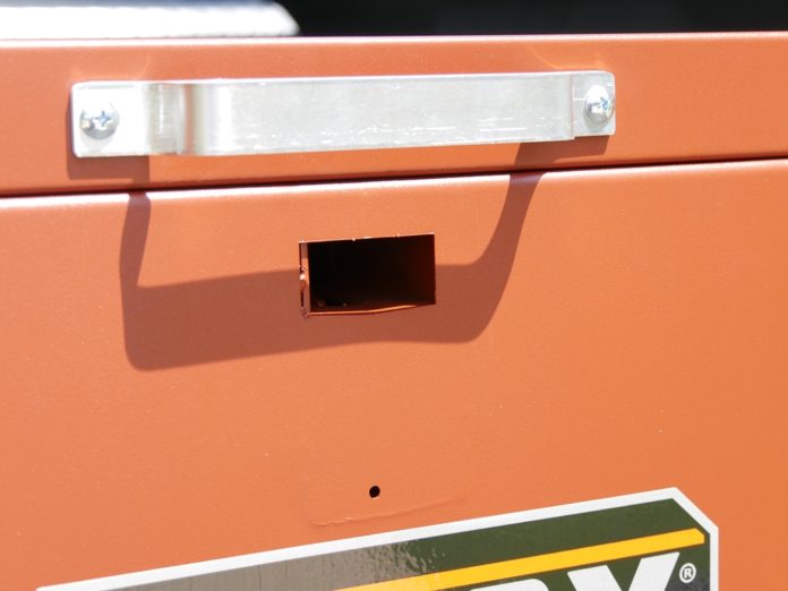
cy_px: 296
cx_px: 394
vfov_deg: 18.4
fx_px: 1821
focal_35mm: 80
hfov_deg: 24.4
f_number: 4.7
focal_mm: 40
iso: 200
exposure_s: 1/200
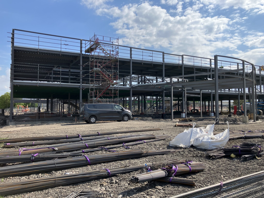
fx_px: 214
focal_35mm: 28
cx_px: 132
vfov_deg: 49.7
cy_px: 99
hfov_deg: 63.4
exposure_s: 1/2315
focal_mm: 3.99
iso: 32
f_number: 1.8
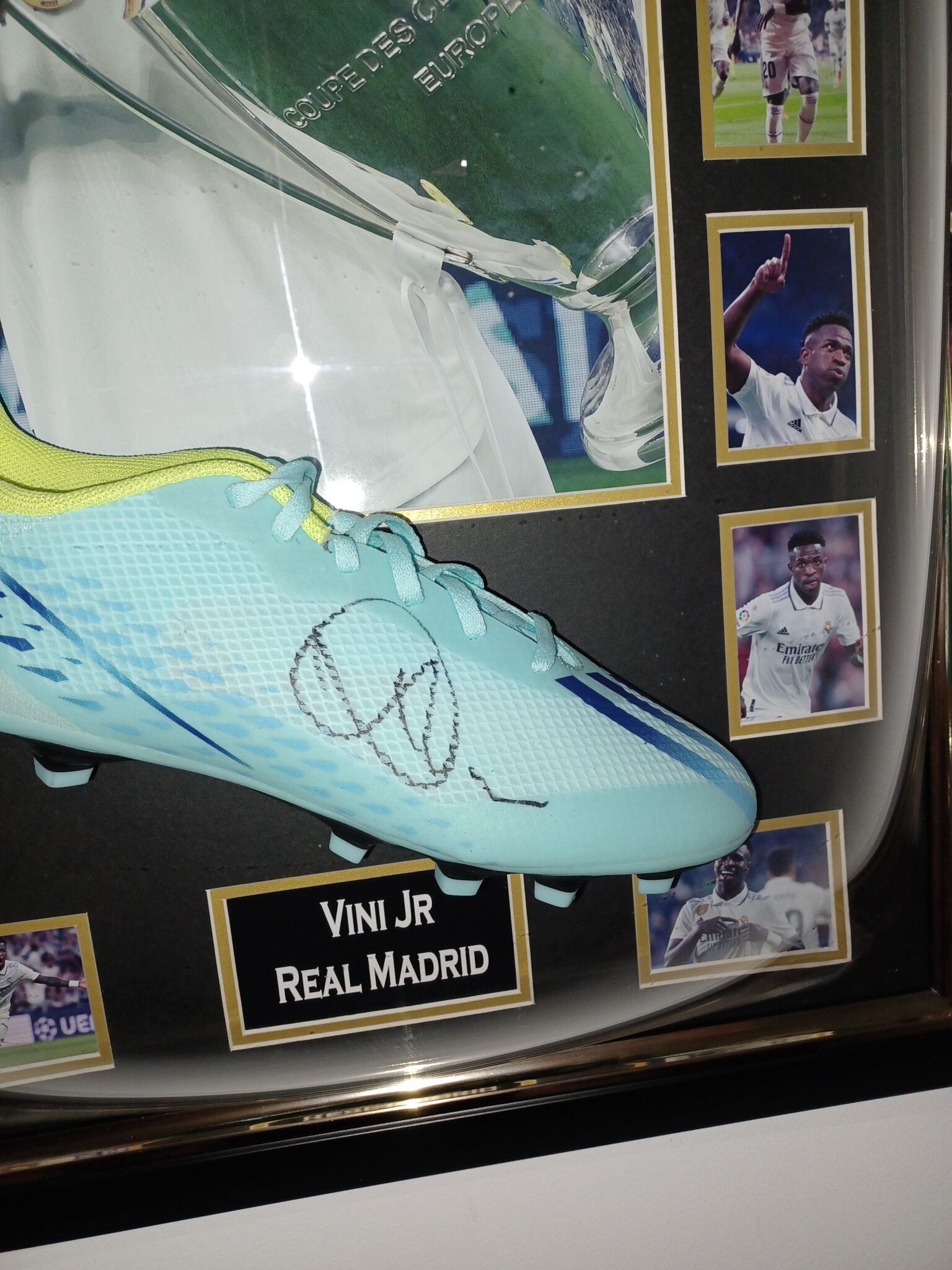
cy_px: 635
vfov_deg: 69.4
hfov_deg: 54.9
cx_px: 476
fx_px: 917
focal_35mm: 25
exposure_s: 1/50
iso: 100
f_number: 1.8
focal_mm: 4.6
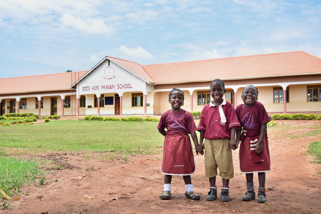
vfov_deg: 28.9
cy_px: 107
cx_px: 160
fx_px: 415
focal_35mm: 46
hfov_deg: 42.3
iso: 100
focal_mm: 31
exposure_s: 1/250
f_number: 5
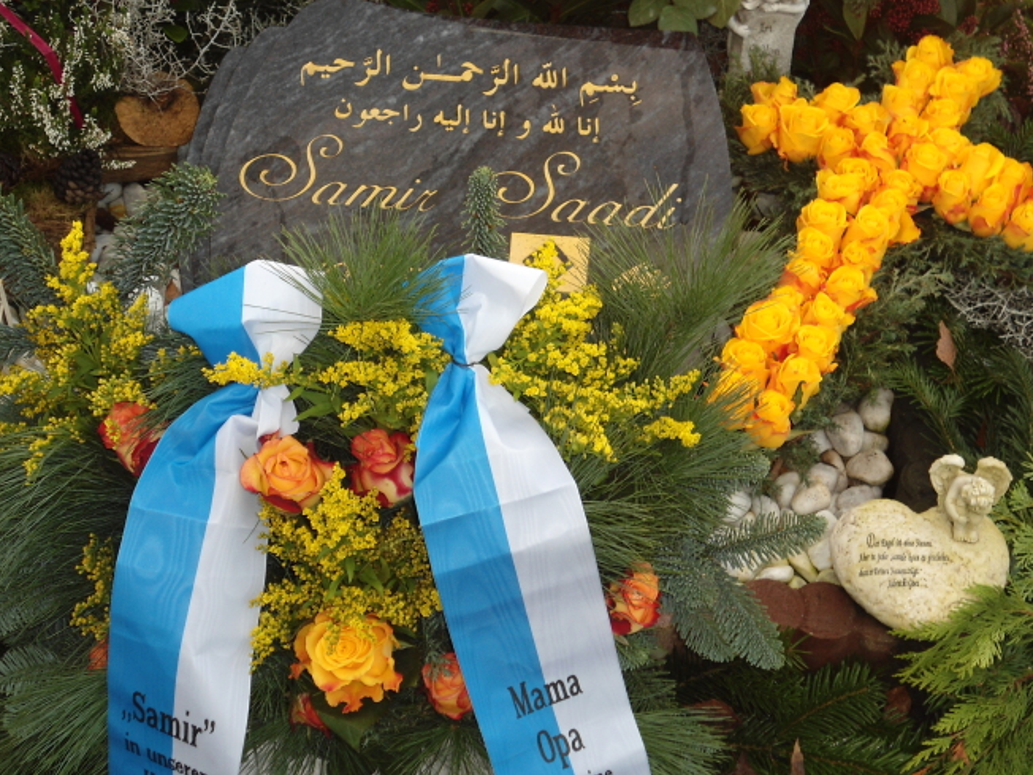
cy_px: 385
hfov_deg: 29.8
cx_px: 570
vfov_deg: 22.6
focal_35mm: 65
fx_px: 1940
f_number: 3.9
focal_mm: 9.5
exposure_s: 1/50
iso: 100
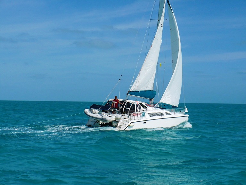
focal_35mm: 69
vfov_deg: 21.3
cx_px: 123
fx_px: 490
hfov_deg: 28.2
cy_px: 92
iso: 100
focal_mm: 11.4
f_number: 9
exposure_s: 1/500
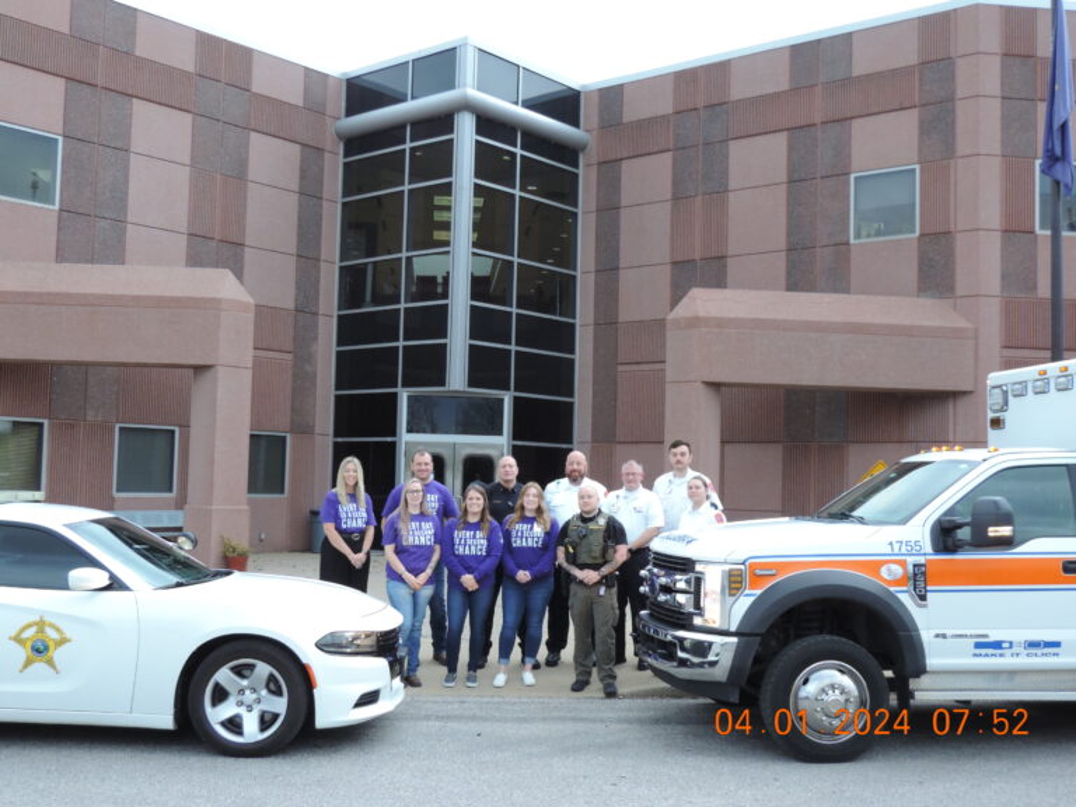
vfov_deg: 36.0
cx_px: 538
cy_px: 404
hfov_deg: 46.8
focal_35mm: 40
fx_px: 1243
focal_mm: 7.1
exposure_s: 1/50
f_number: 3.3
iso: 400
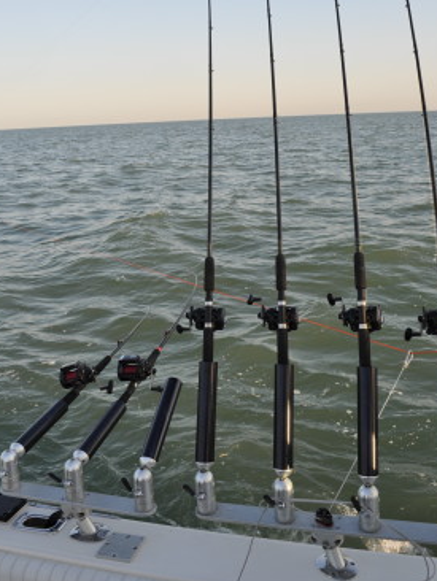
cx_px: 231
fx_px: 572
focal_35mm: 34
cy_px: 203
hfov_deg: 41.8
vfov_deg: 53.1
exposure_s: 1/200
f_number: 7.1
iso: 200
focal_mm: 18
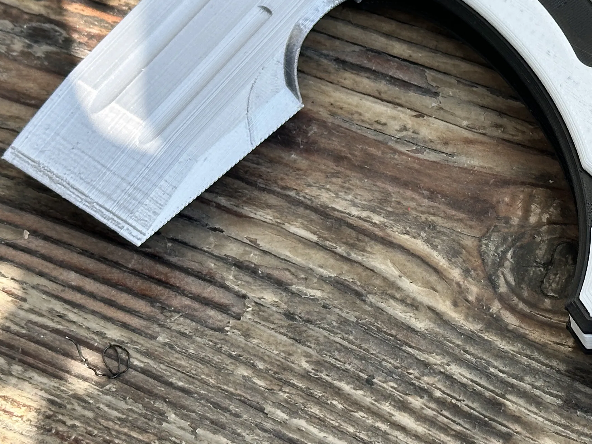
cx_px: 503
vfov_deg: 13.3
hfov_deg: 17.5
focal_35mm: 111
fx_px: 1898
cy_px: 192
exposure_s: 1/1030
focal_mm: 6.86
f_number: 1.78
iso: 64
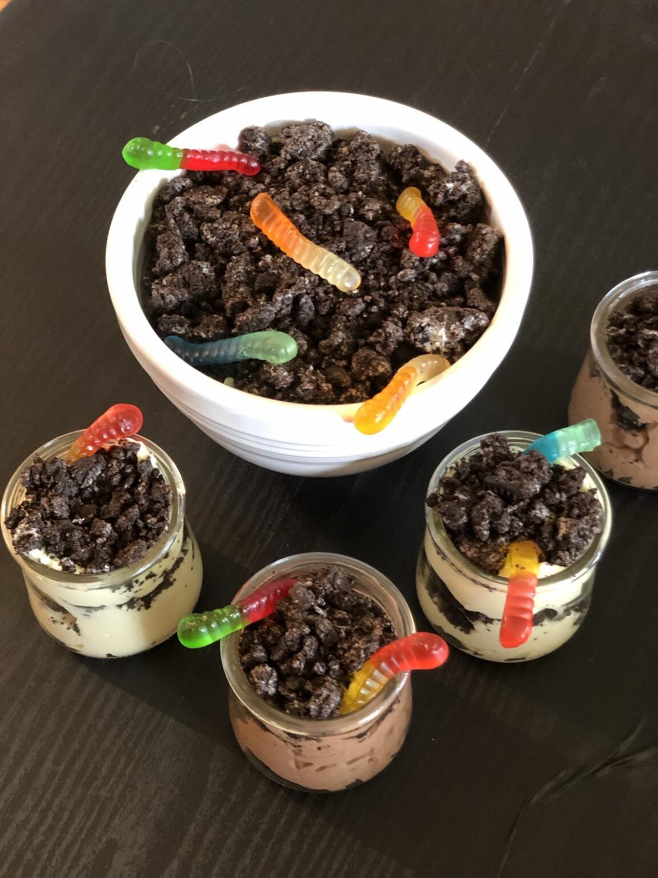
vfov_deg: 36.8
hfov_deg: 28.0
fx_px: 1318
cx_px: 329
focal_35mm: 52
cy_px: 439
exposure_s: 1/9
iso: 160
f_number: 2.4
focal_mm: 6
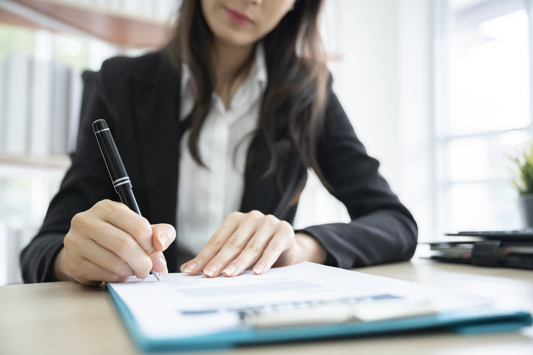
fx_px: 577
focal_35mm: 39
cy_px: 178
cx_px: 266
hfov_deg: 49.5
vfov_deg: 34.2
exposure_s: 1/160
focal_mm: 39
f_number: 2.8
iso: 200
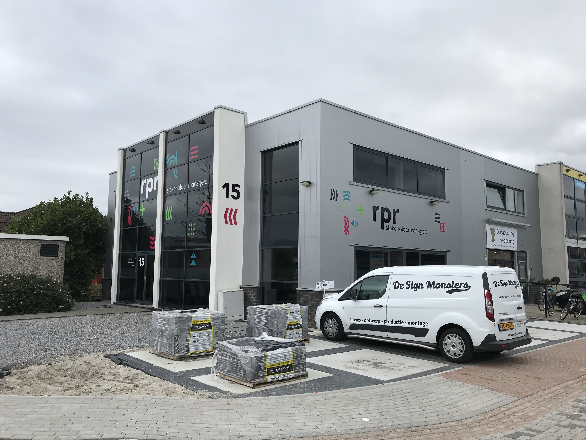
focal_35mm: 28
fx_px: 474
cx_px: 293
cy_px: 220
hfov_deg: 63.4
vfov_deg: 49.7
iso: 20
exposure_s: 1/760
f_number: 1.8
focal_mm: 3.99
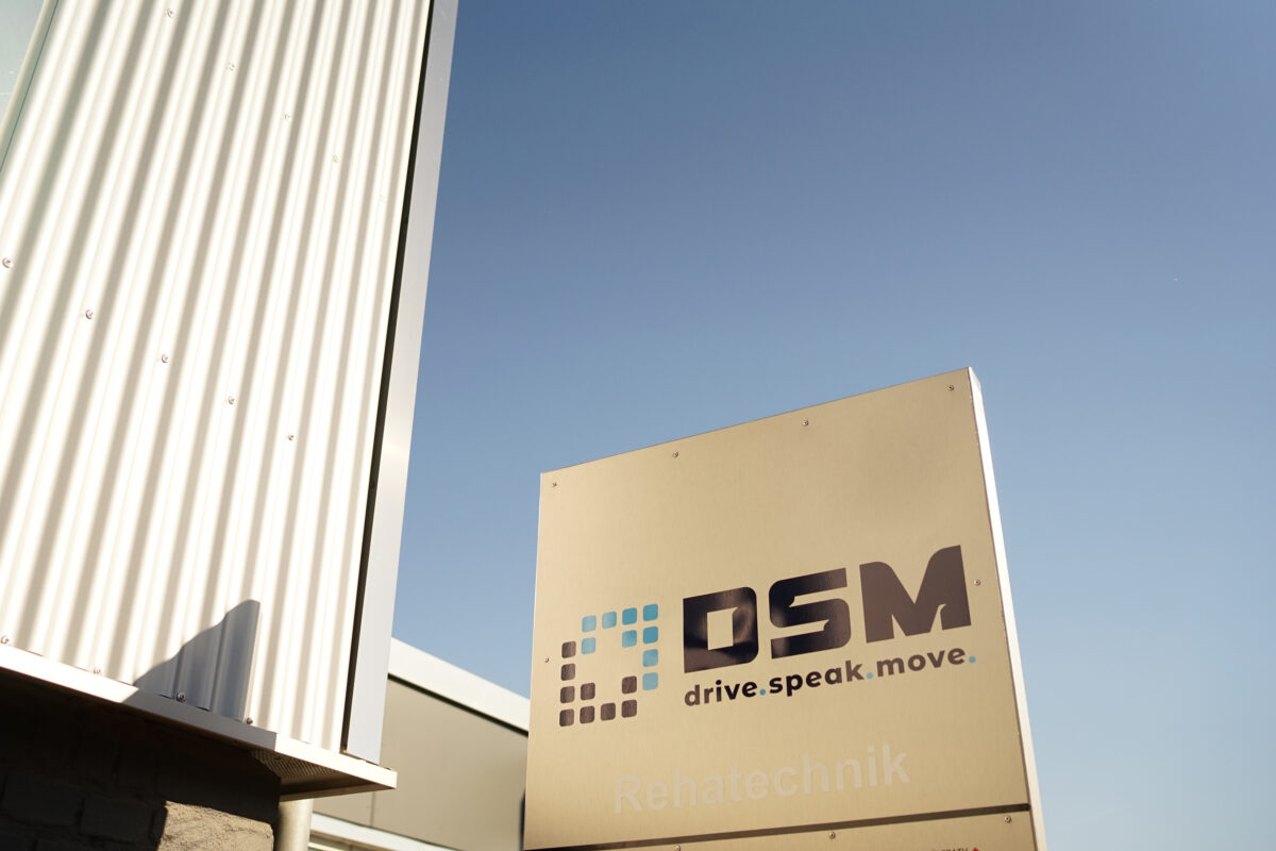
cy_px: 426
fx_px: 1240
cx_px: 638
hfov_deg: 54.4
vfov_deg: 37.9
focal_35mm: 35
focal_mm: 35
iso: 640
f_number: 2.8
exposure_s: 1/8000
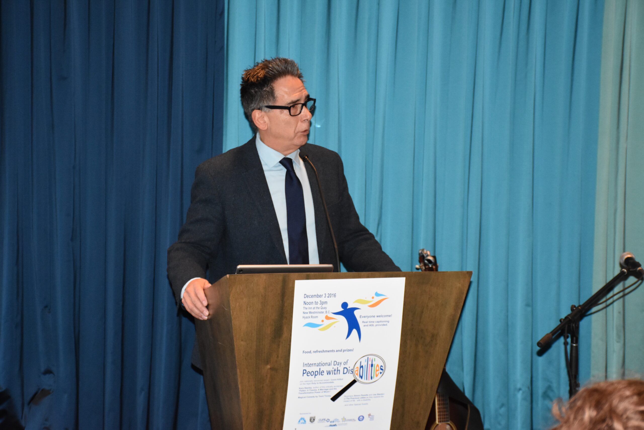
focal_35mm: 78
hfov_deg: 26.0
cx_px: 322
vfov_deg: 17.5
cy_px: 215
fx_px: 1395
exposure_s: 1/60
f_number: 6.3
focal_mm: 52
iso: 2500
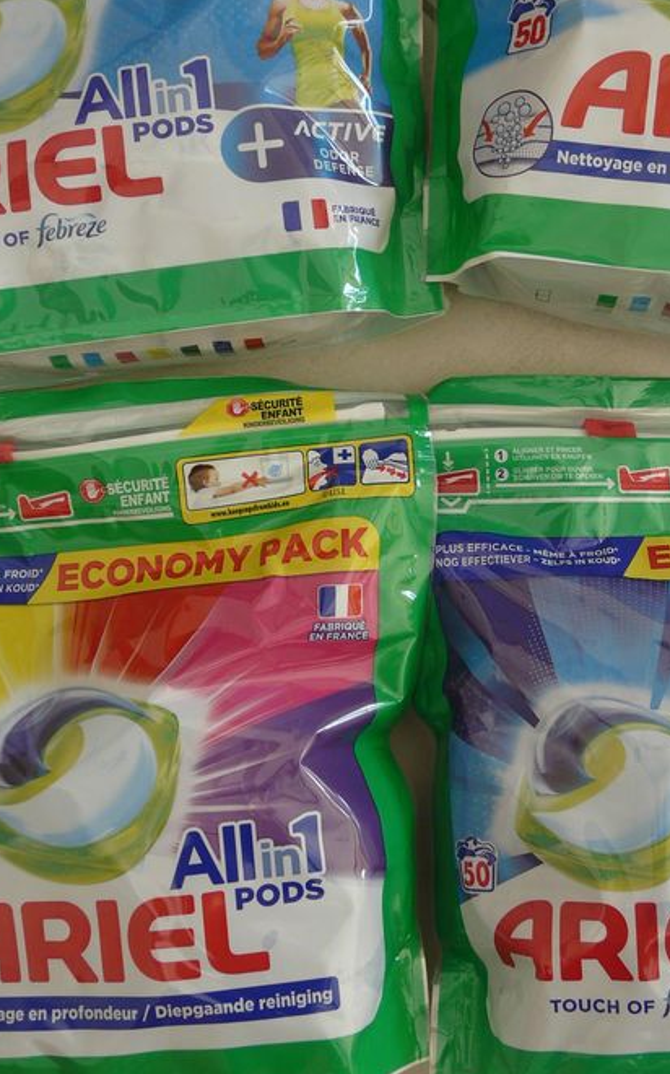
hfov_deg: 28.4
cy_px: 392
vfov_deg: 44.0
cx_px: 428
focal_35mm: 45
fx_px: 1316
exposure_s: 1/100
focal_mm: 4.6
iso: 100
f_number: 3.2
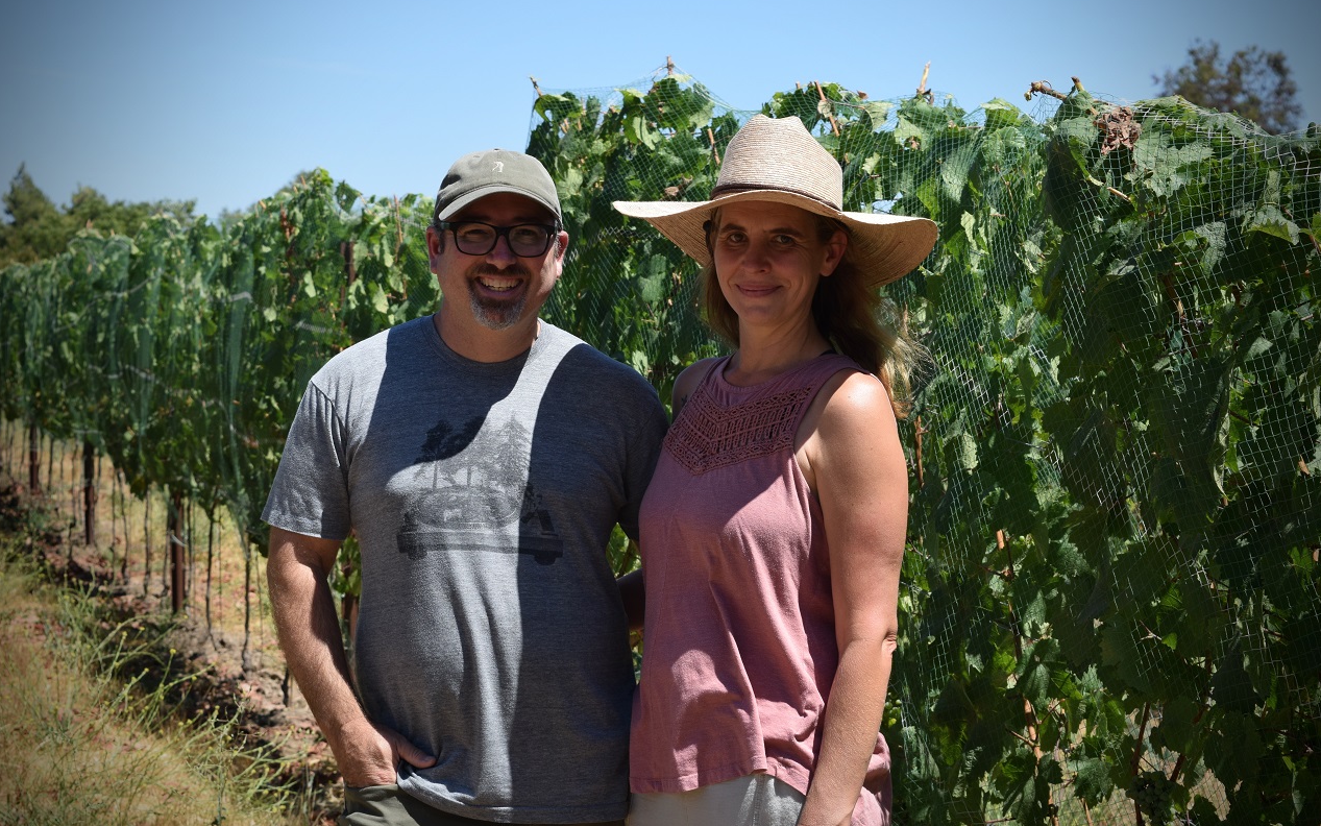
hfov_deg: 25.8
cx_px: 662
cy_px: 394
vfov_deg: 16.3
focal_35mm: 80
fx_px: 2880
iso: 200
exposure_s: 1/320
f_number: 9
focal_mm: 52
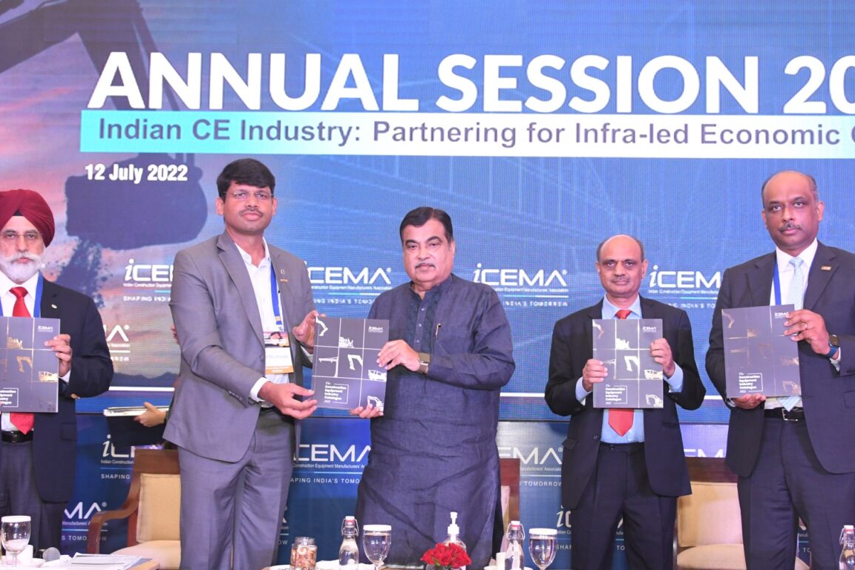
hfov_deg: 38.2
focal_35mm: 52
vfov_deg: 25.9
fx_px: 1235
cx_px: 451
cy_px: 344
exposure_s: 1/100
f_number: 5.6
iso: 2000
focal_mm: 26
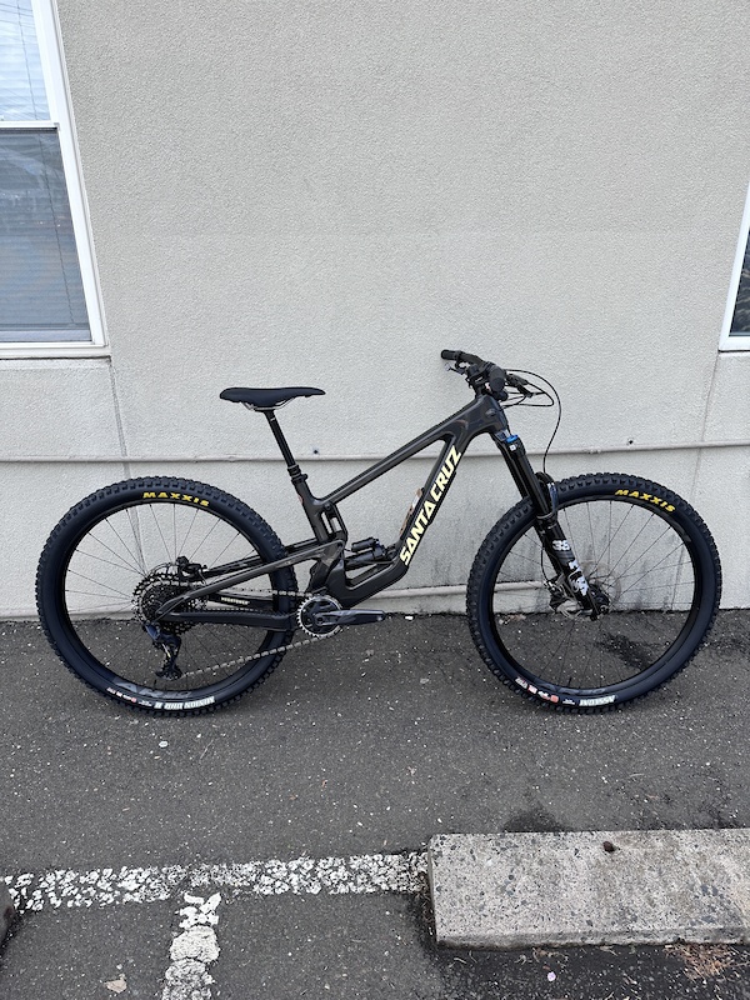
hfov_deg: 56.8
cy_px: 500
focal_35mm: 24
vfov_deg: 71.6
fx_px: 693
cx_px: 375
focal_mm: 6.86
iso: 80
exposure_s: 1/1433
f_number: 1.78
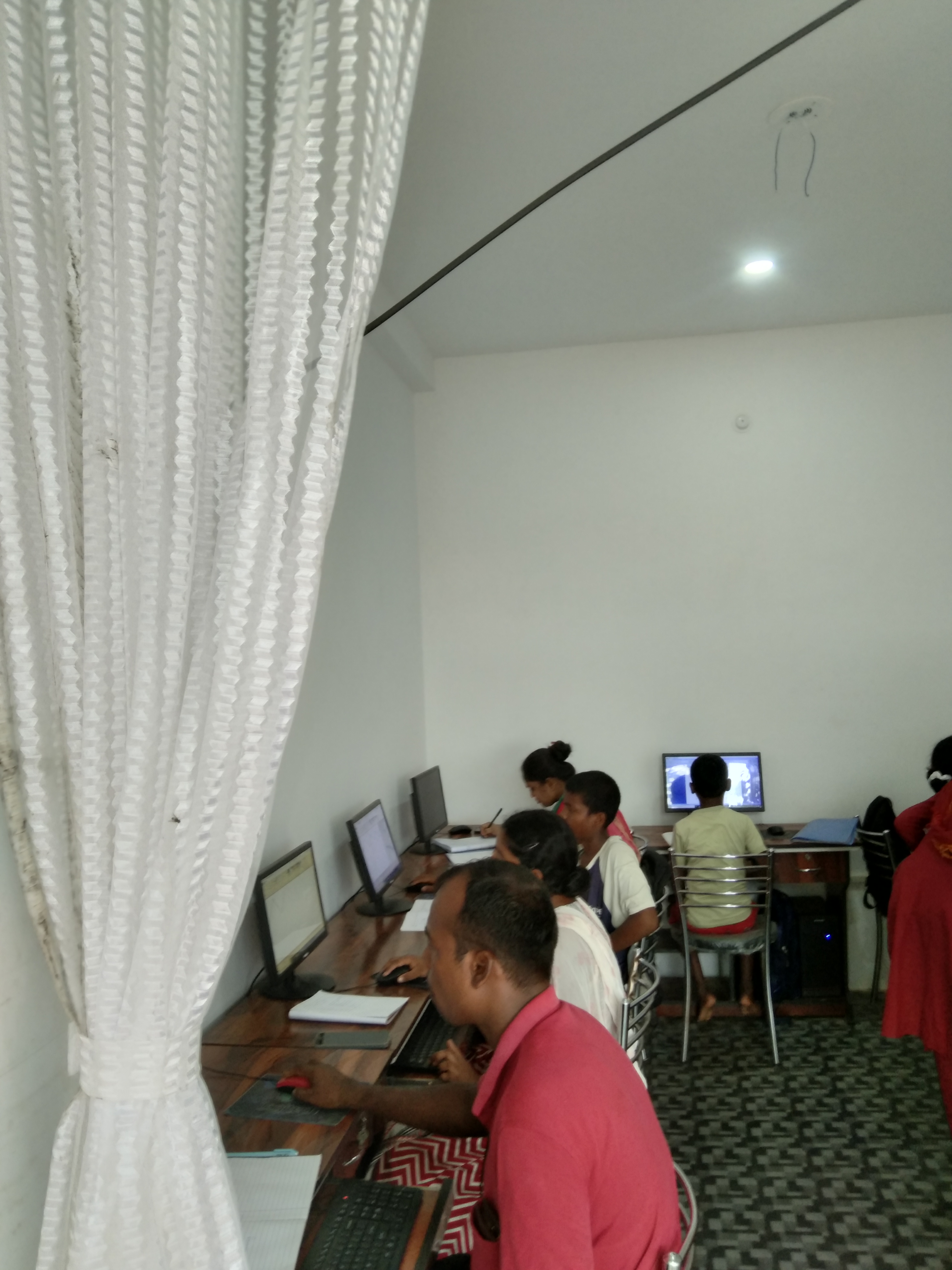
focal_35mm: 30
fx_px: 1100
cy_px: 635
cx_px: 476
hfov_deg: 46.8
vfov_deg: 60.0
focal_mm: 3.65
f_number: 2.2
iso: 186
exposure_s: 1/31
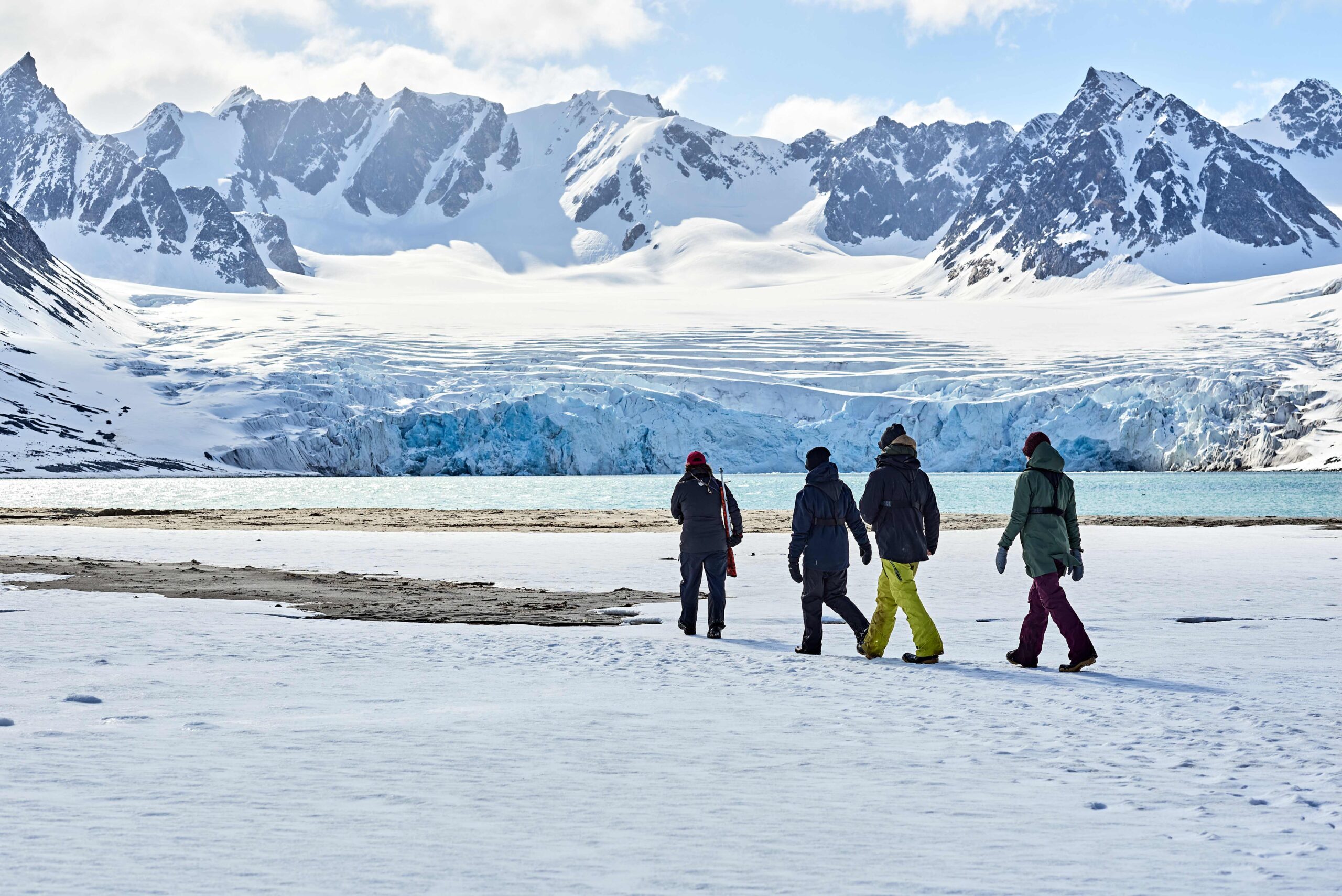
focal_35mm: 85
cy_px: 448
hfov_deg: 23.9
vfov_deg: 16.1
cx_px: 671
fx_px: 3170
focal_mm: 85
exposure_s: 1/640
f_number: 6.3
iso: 100
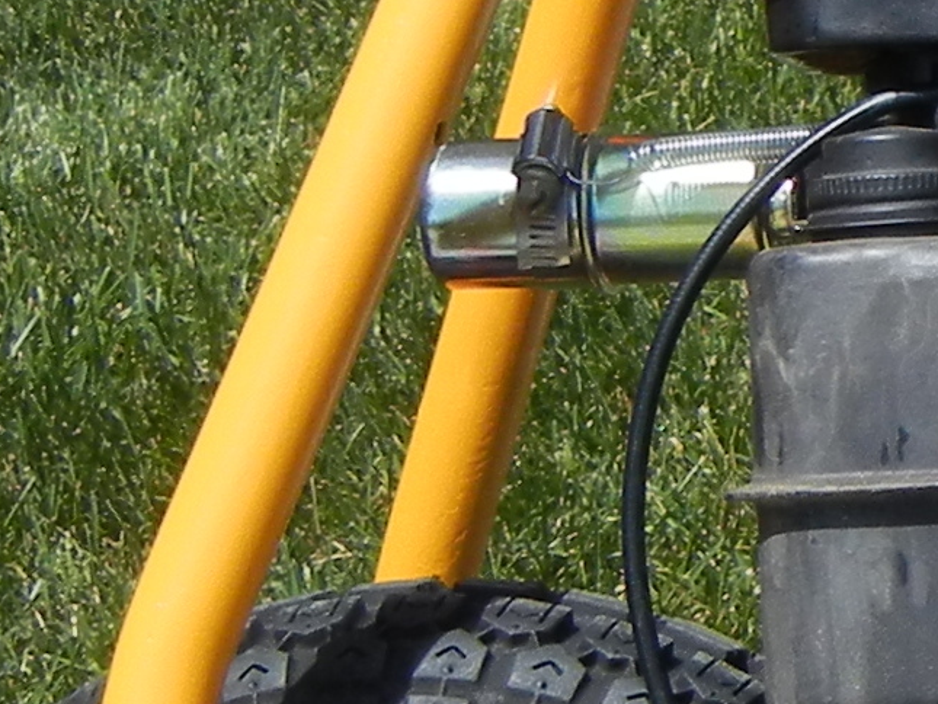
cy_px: 175
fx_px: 5041
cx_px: 1939
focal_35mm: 186
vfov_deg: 8.0
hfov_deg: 9.8
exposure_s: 1/297
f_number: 7
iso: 160
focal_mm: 5.4
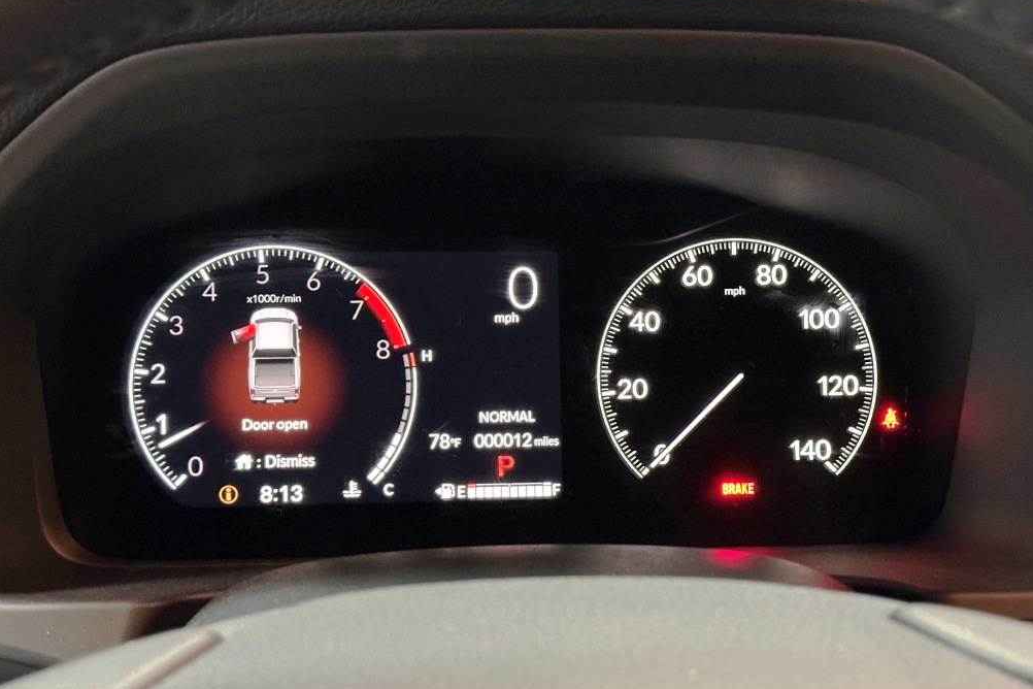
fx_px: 1463
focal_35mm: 51
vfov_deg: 26.5
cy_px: 353
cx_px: 509
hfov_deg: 38.9
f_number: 1.78
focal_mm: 6.86
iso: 640
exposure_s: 1/24
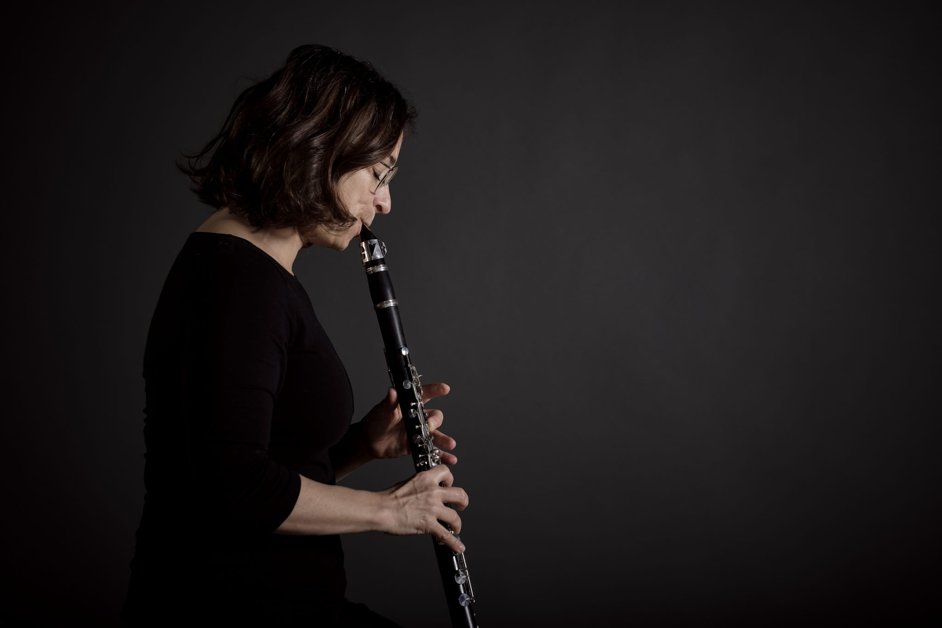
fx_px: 2198
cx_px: 471
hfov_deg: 24.2
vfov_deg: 16.3
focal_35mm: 84
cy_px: 314
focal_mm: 56
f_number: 3.2
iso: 100
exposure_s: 1/250
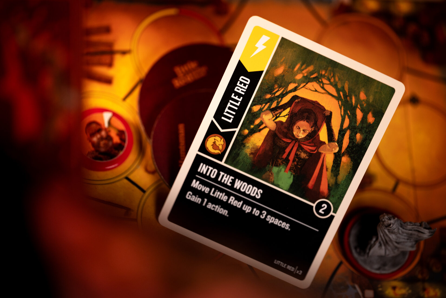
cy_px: 149
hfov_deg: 19.5
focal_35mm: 105
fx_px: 1301
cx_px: 223
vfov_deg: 13.0
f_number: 3.2
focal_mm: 105
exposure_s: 1/800
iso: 500
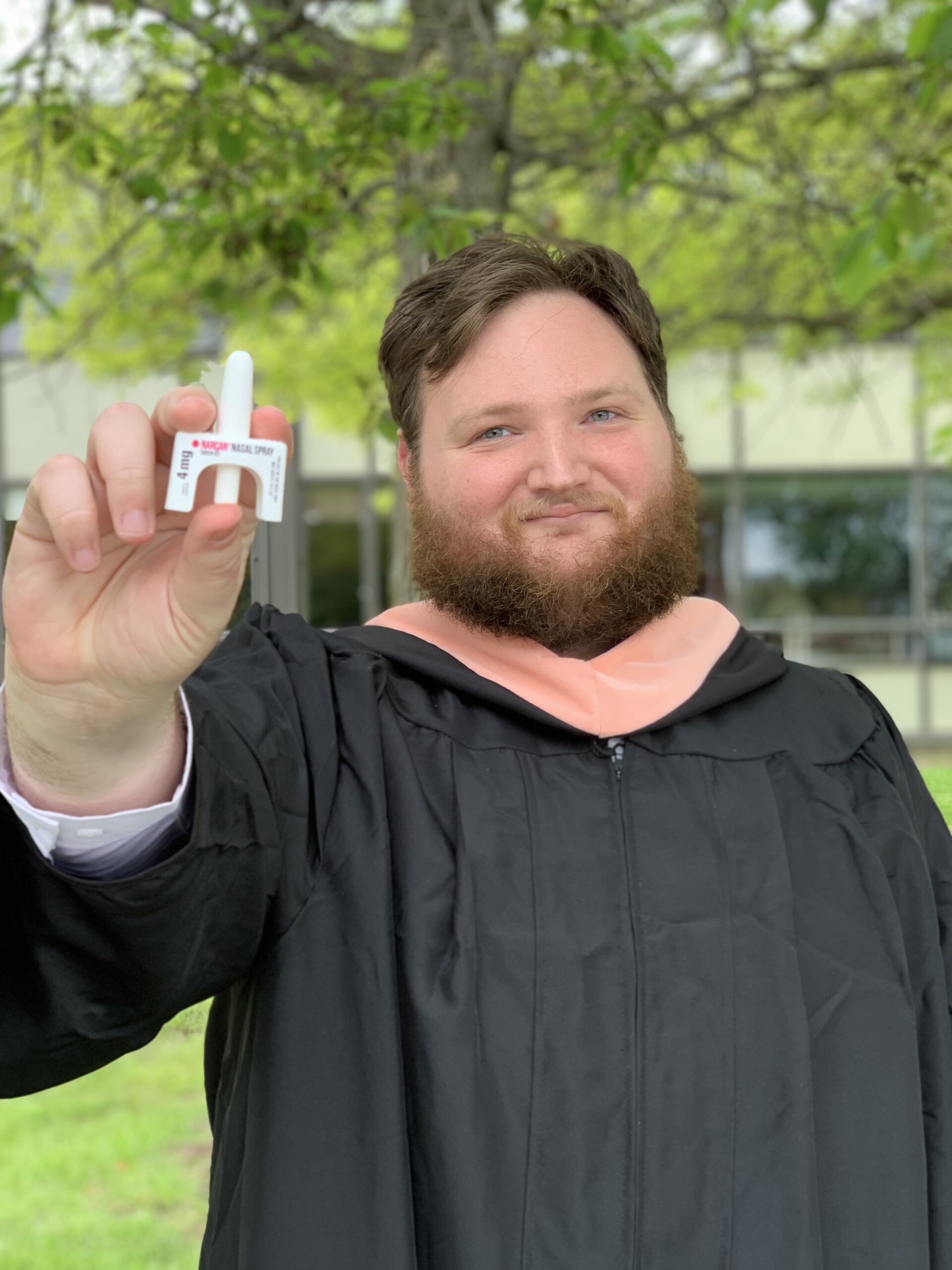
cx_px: 476
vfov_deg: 36.8
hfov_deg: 28.0
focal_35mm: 52
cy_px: 635
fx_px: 1907
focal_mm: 6
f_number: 2.4
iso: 25
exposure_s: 1/122
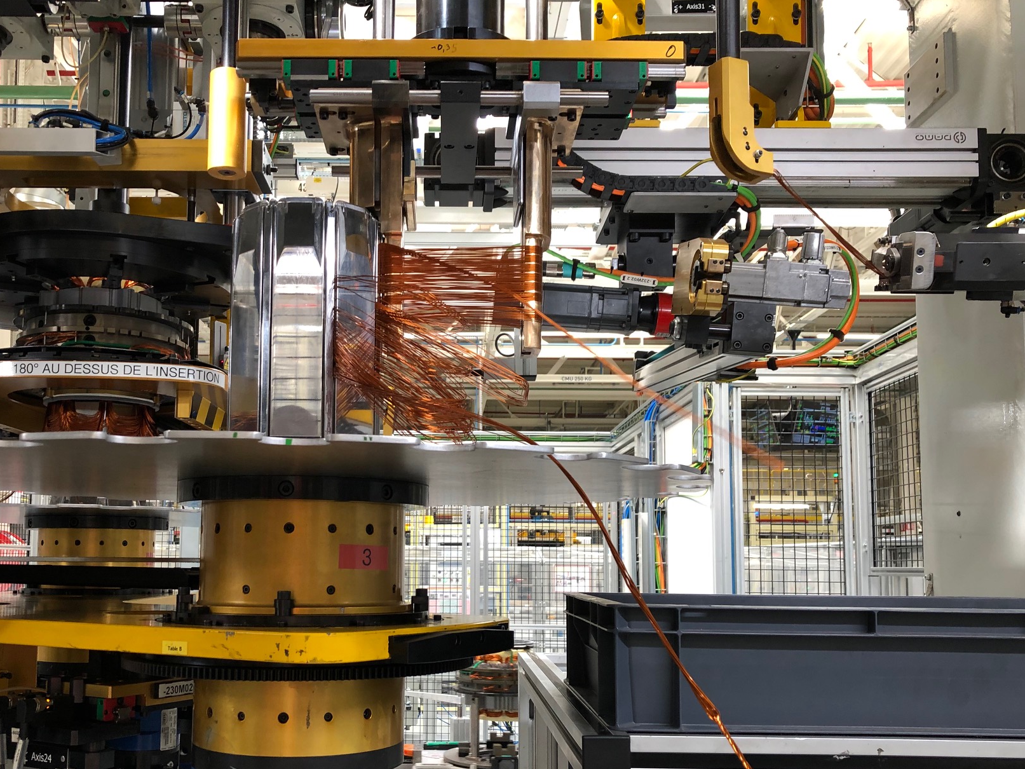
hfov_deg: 52.5
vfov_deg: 40.4
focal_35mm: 35
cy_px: 479
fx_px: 1036
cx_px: 456
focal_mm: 4
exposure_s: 1/20
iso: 40
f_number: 1.8
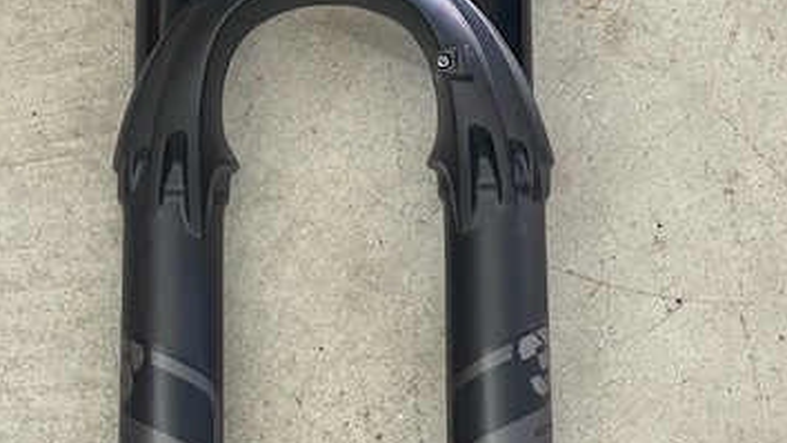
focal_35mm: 128
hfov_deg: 16.8
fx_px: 2671
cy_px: 134
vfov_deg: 9.5
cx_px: 322
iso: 100
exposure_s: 1/120
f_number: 2
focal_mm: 6
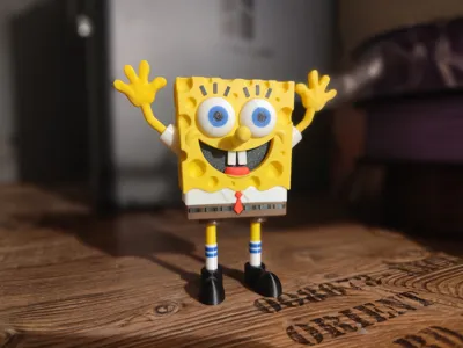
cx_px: 232
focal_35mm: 23
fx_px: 308
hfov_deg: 73.9
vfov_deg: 58.9
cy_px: 174
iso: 640
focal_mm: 6.14
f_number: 1.65
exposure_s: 1/24
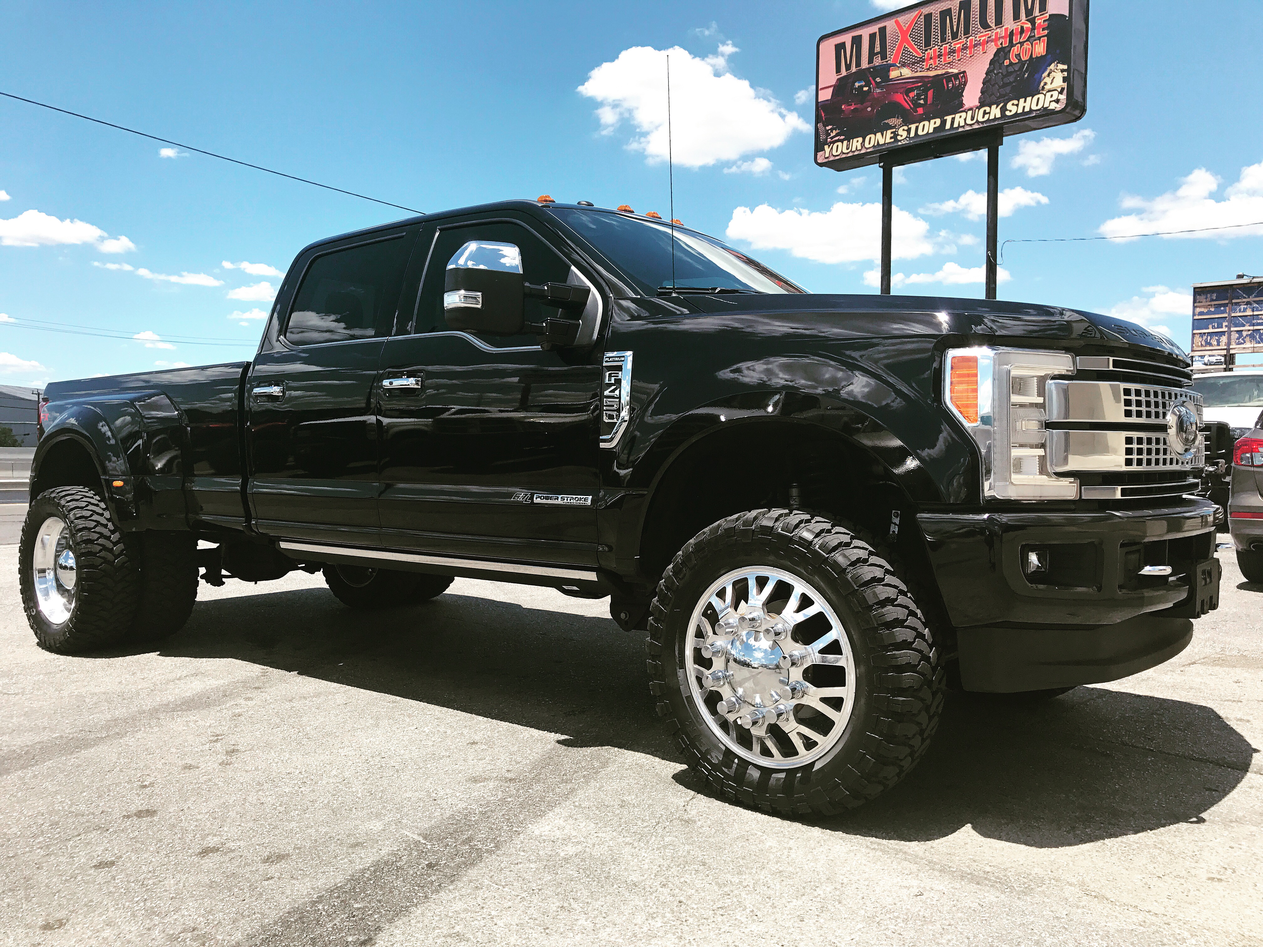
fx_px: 1022
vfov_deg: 49.7
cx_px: 632
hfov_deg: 63.4
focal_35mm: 28
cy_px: 474
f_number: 1.8
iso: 20
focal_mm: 3.99
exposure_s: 1/1681
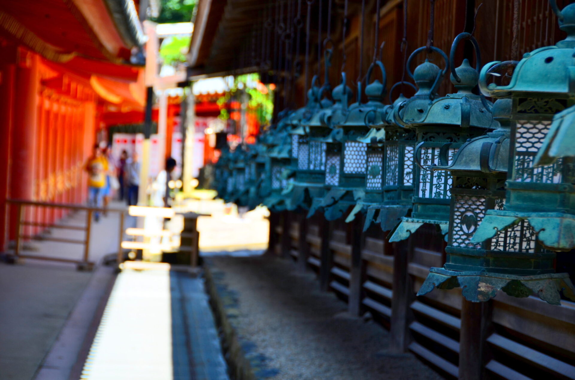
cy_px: 190
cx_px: 288
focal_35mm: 105
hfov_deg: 19.5
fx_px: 1673
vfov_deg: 13.0
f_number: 5
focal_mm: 70
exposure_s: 1/160
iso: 100
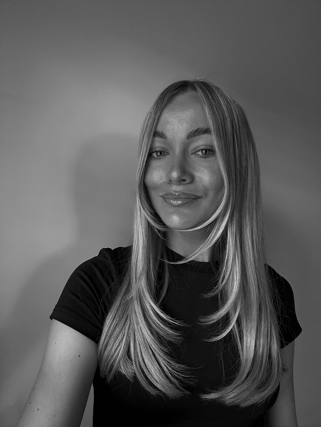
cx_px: 160
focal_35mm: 23
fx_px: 284
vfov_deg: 73.9
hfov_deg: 58.9
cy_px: 214
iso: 125
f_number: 1.9
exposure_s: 1/60
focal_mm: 2.69
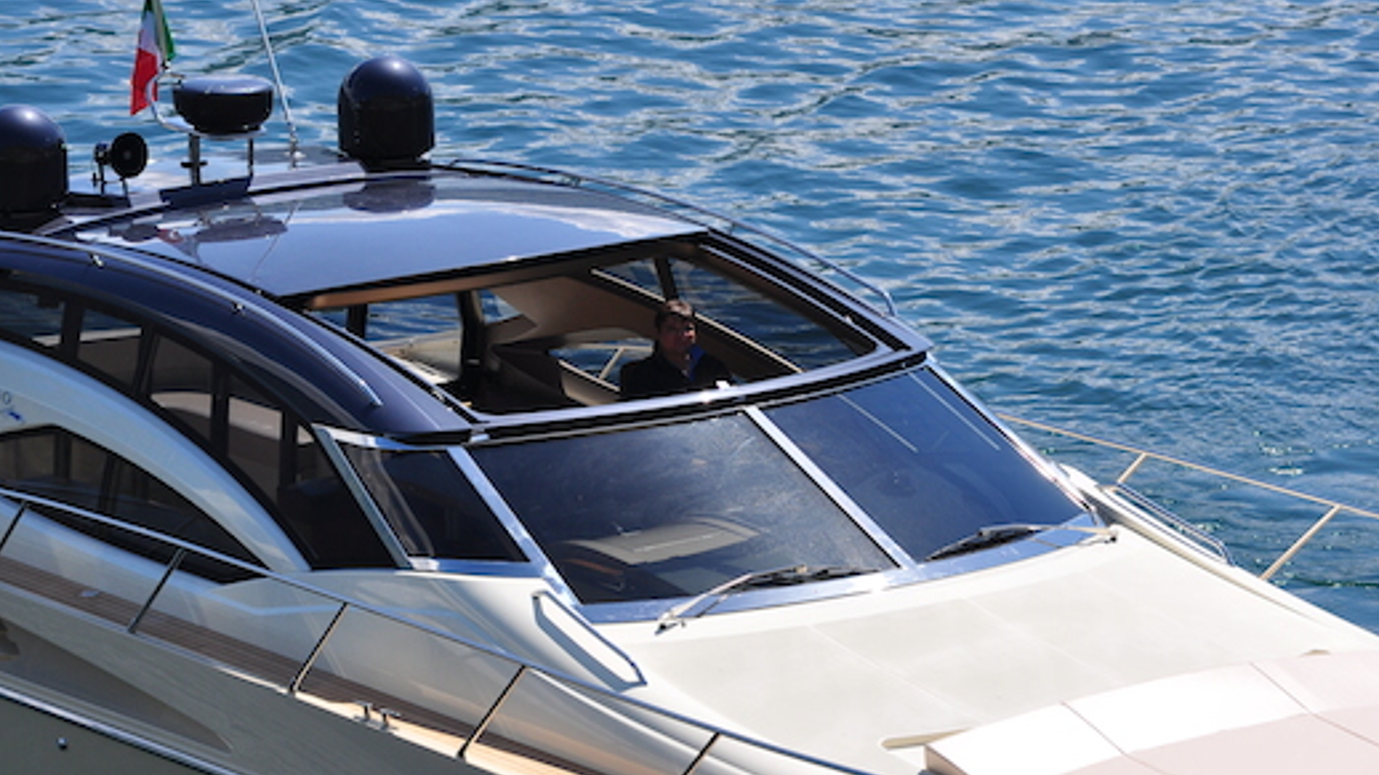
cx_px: 583
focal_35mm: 200
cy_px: 454
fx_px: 7311
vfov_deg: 6.1
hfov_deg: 10.8
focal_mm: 110
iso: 200
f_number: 8
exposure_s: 1/800
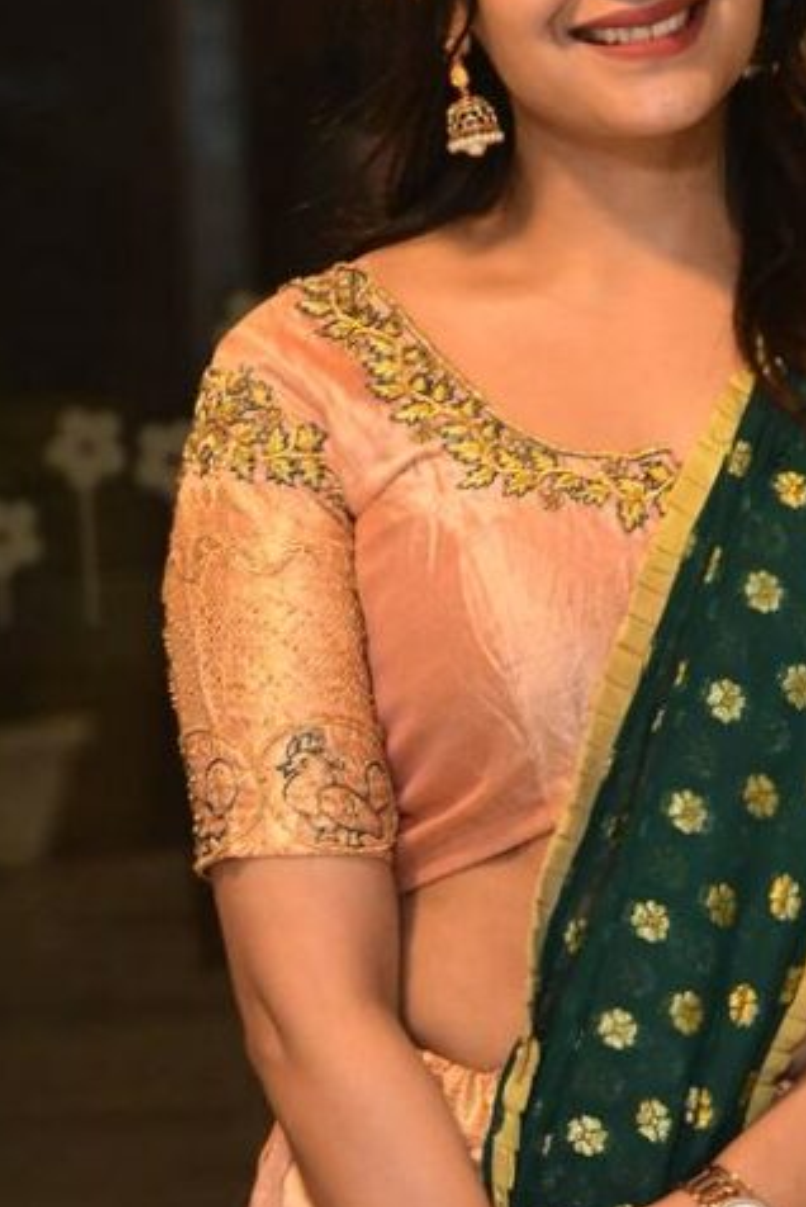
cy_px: 842
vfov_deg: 7.8
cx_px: 578
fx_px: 8819
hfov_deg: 5.2
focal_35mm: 263
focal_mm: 120
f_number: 6.3
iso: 3200
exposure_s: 1/125
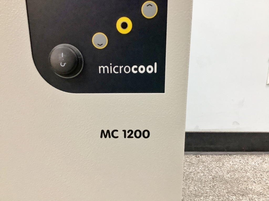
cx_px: 134
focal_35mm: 31
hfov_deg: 58.4
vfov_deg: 45.4
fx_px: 241
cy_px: 100
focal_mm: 3.3
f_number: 2.4
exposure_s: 1/60
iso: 160
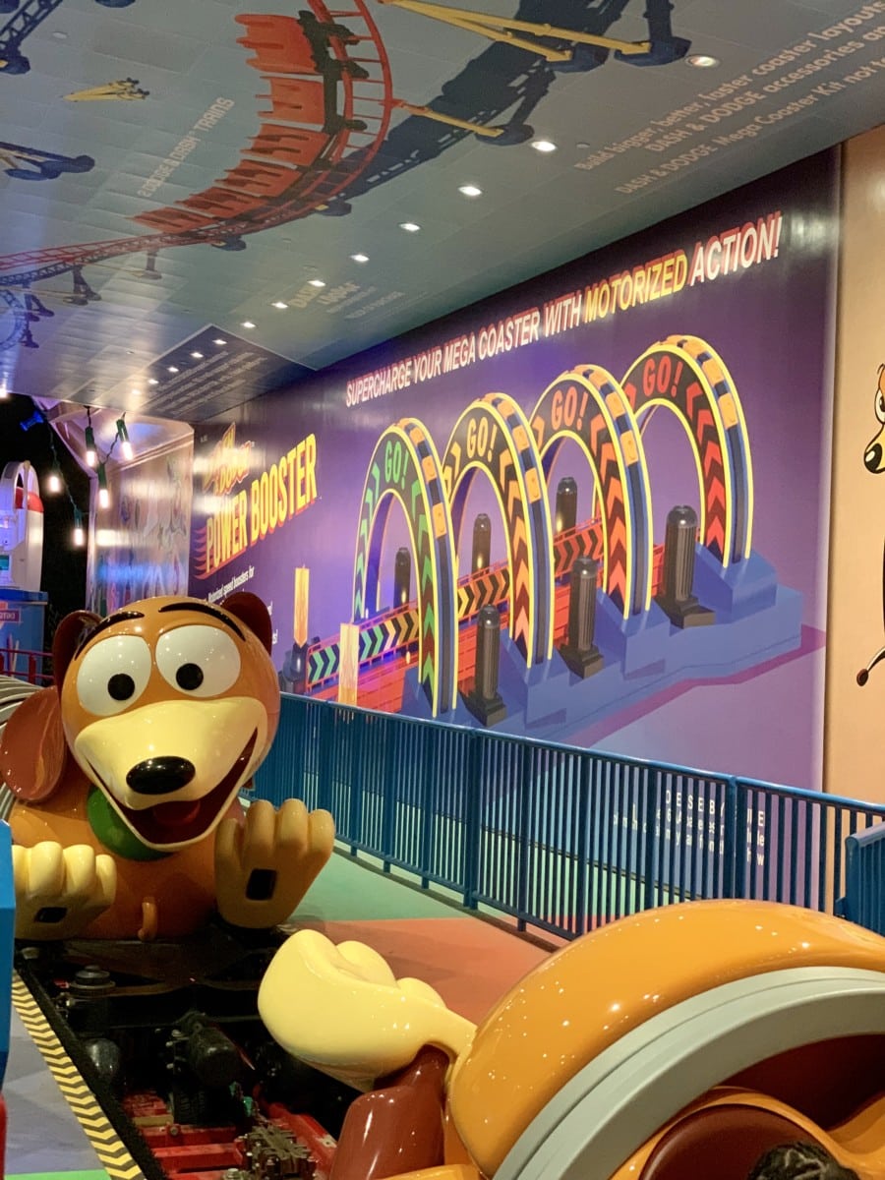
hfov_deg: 28.0
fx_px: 1773
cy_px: 590
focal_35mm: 52
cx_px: 442
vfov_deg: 36.8
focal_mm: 6
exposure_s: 1/30
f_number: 2.4
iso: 640
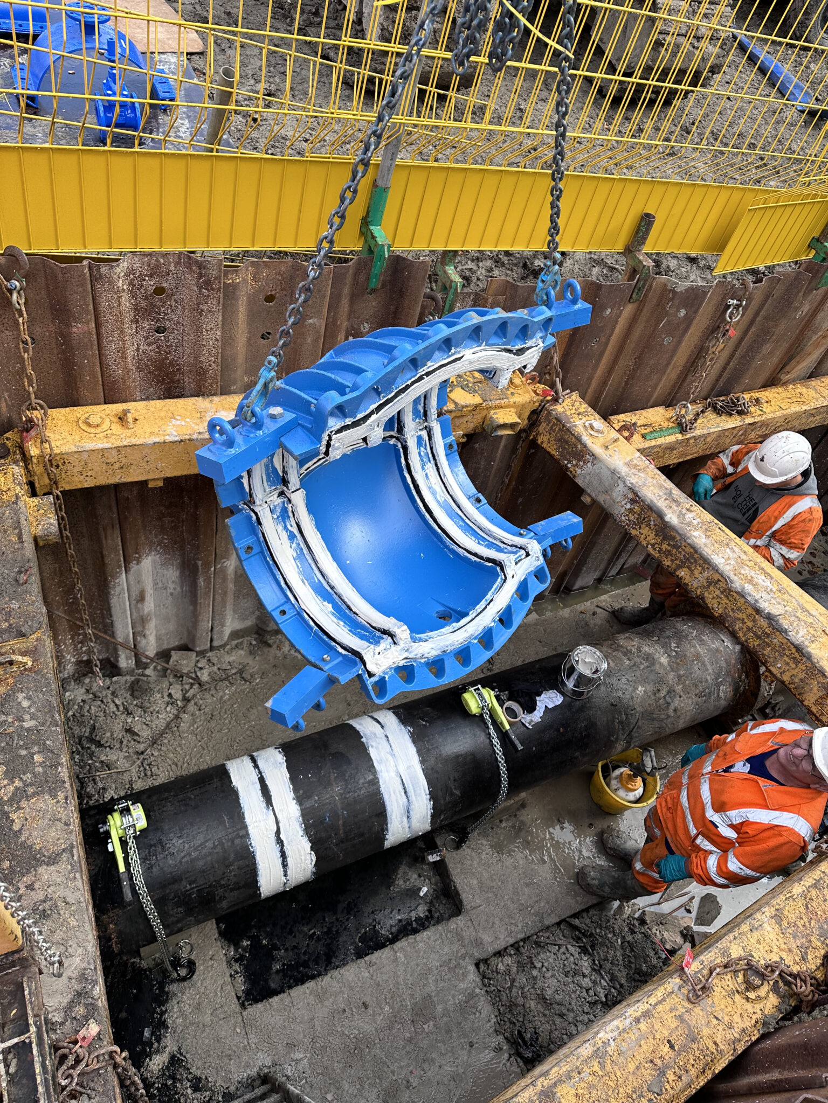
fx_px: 765
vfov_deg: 71.6
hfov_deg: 56.8
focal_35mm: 24
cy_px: 552
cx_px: 414
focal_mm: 6.86
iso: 80
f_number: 1.78
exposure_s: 1/564
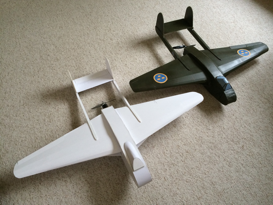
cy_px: 102
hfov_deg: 61.7
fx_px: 229
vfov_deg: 48.2
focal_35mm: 29
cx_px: 136
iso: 160
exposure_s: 1/30
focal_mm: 4.15
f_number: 2.2
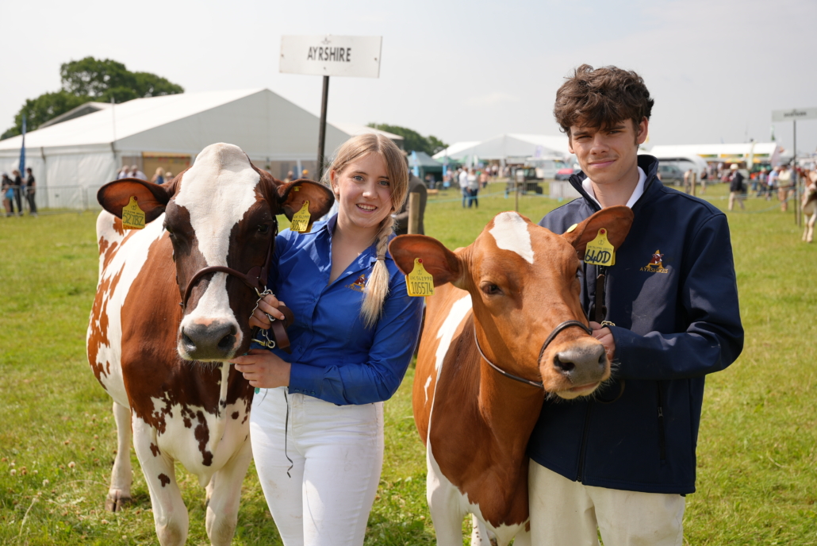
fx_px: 858
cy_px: 273
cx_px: 408
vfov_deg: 35.3
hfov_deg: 50.9
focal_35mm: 38
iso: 80
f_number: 4.5
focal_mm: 37.8
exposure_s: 1/640
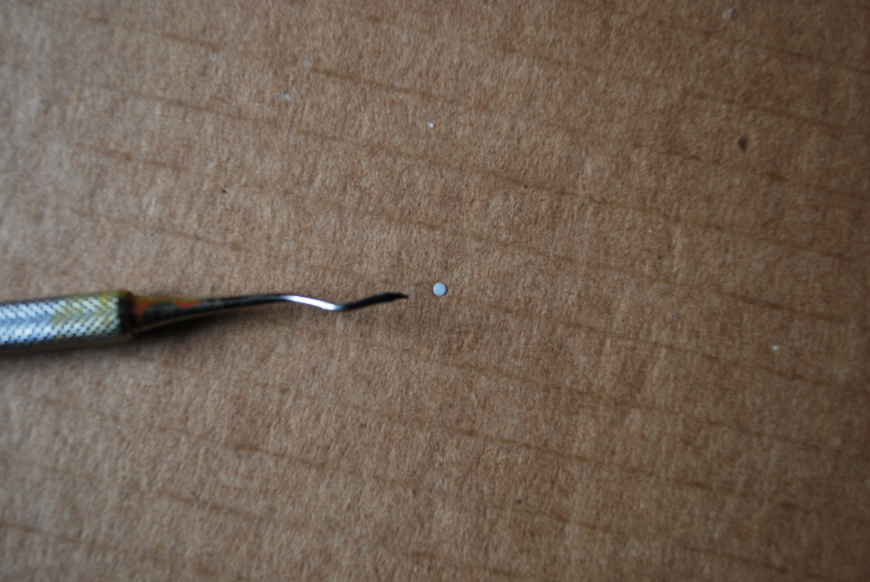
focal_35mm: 48
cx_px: 435
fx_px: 1161
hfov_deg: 41.1
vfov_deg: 28.2
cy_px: 291
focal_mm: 32
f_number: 4.8
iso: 200
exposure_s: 1/40
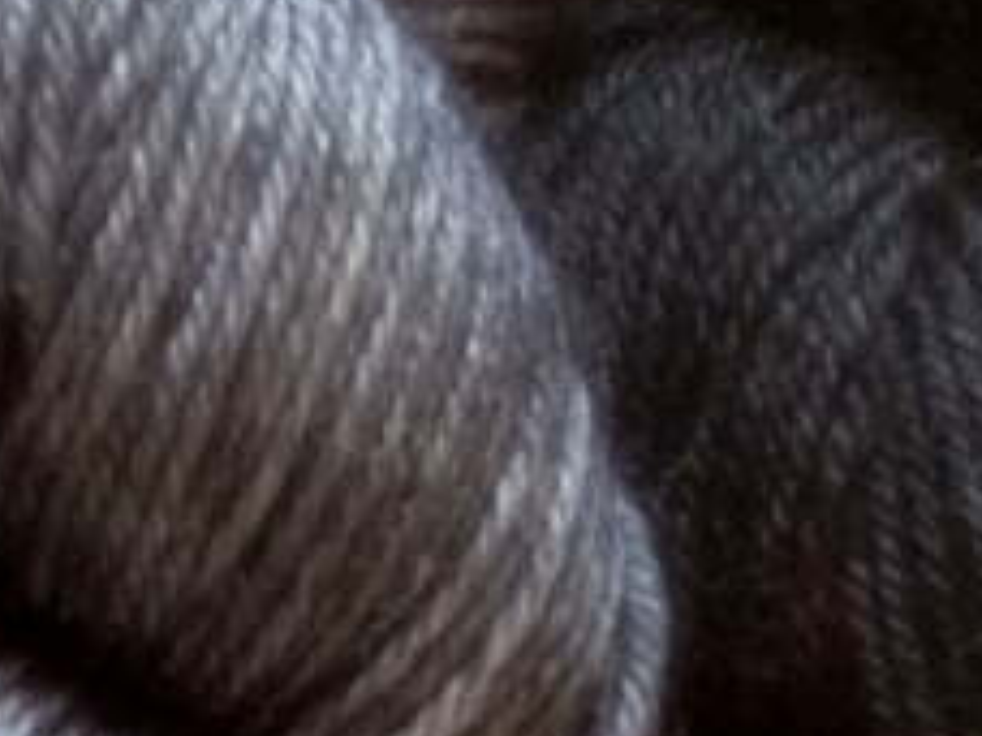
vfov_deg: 5.6
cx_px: -1339
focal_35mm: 251
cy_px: 2122
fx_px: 7120
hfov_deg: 7.4
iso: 125
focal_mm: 4.28
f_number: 2.4
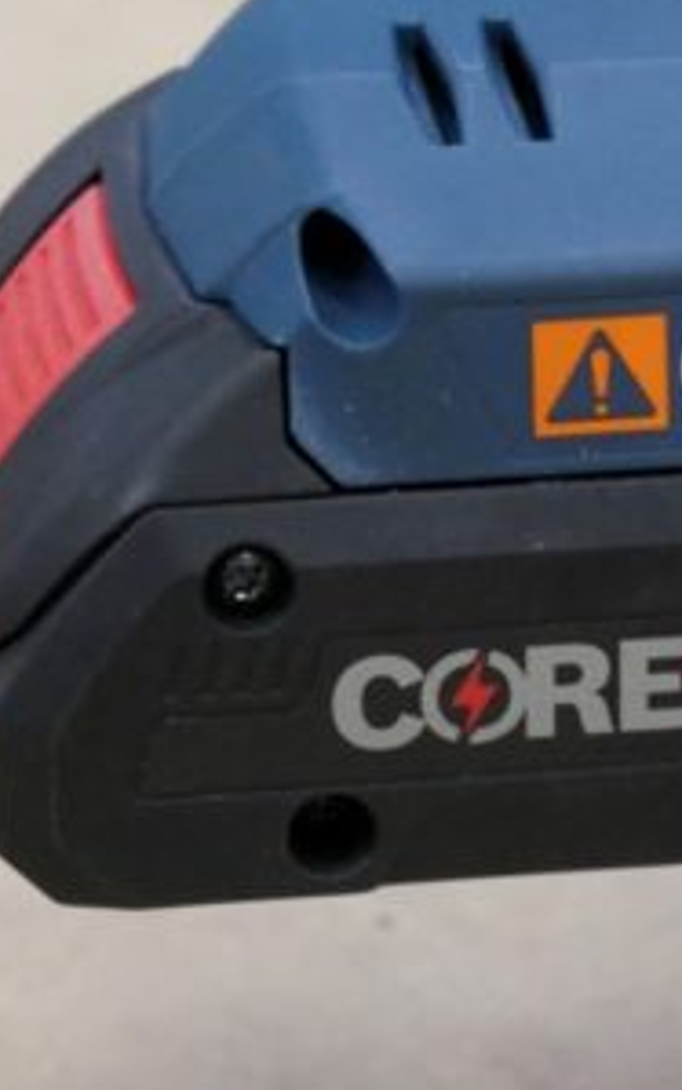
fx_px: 10701
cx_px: 646
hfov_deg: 3.6
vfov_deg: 5.8
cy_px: 576
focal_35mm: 360
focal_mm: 73
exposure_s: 1/125
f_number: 5.4
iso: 3200
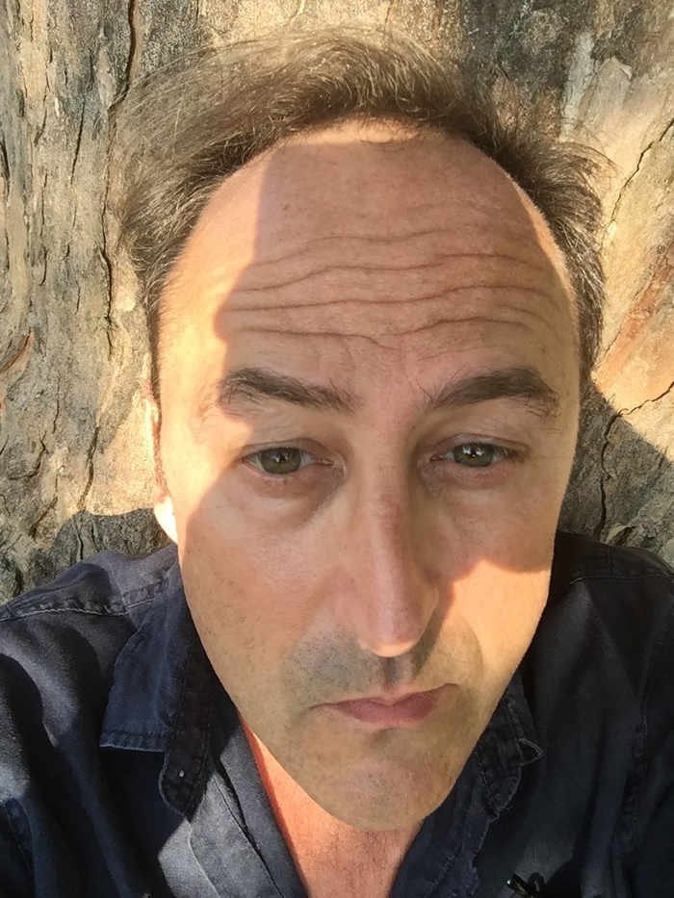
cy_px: 449
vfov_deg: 58.3
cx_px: 337
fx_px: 805
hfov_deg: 45.5
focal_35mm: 31
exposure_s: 1/373
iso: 32
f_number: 2.2
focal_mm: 2.65
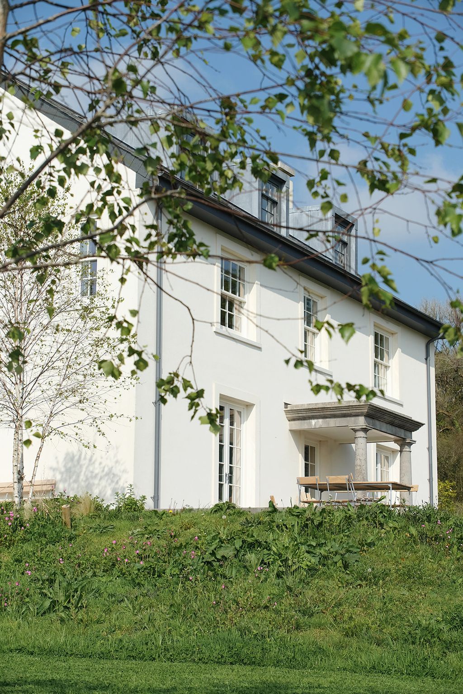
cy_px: 347
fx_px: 1312
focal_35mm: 68
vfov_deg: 29.7
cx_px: 232
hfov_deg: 20.0
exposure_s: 1/2000
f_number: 5.6
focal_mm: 45.4
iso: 400
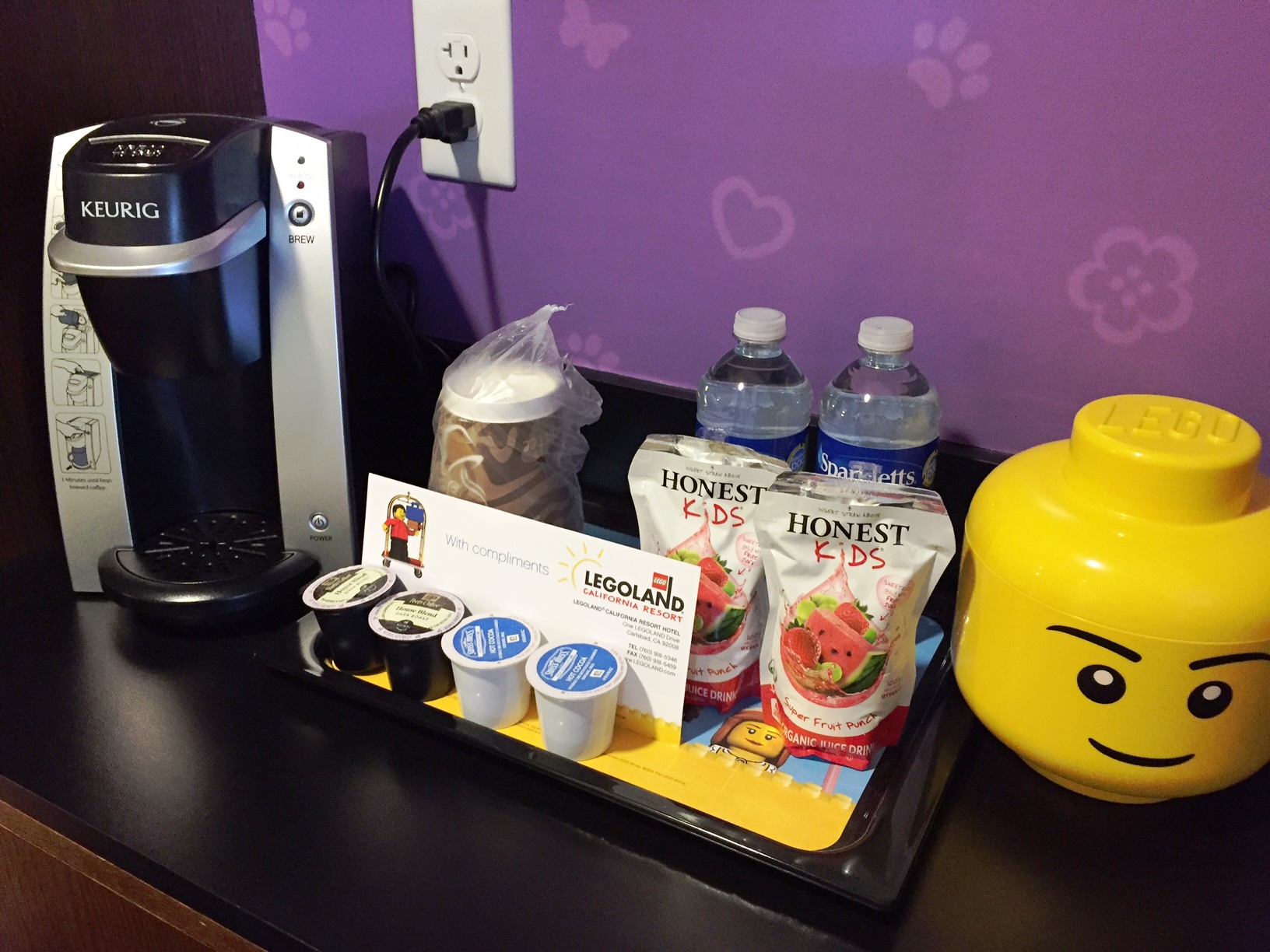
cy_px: 476
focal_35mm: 29
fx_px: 1064
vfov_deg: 48.2
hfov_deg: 61.7
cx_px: 635
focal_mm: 4.15
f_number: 2.2
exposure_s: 1/30
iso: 250
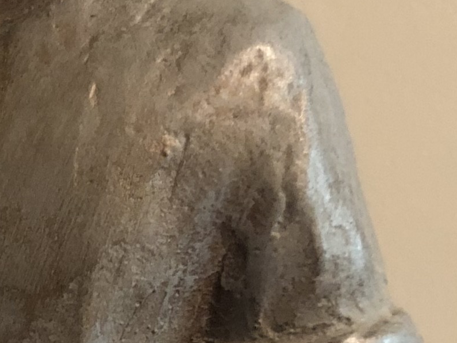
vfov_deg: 10.4
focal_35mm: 142
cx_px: -154
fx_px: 1874
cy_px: 322
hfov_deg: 13.4
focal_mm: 4
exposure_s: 1/6
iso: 100
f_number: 1.8
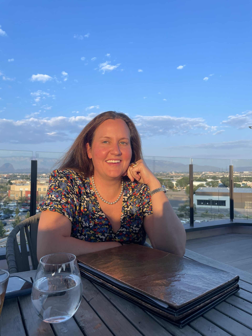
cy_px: 168
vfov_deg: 67.3
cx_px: 126
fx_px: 252
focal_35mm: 26
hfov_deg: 53.1
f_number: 1.6
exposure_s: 1/1072
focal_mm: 4.2
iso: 32
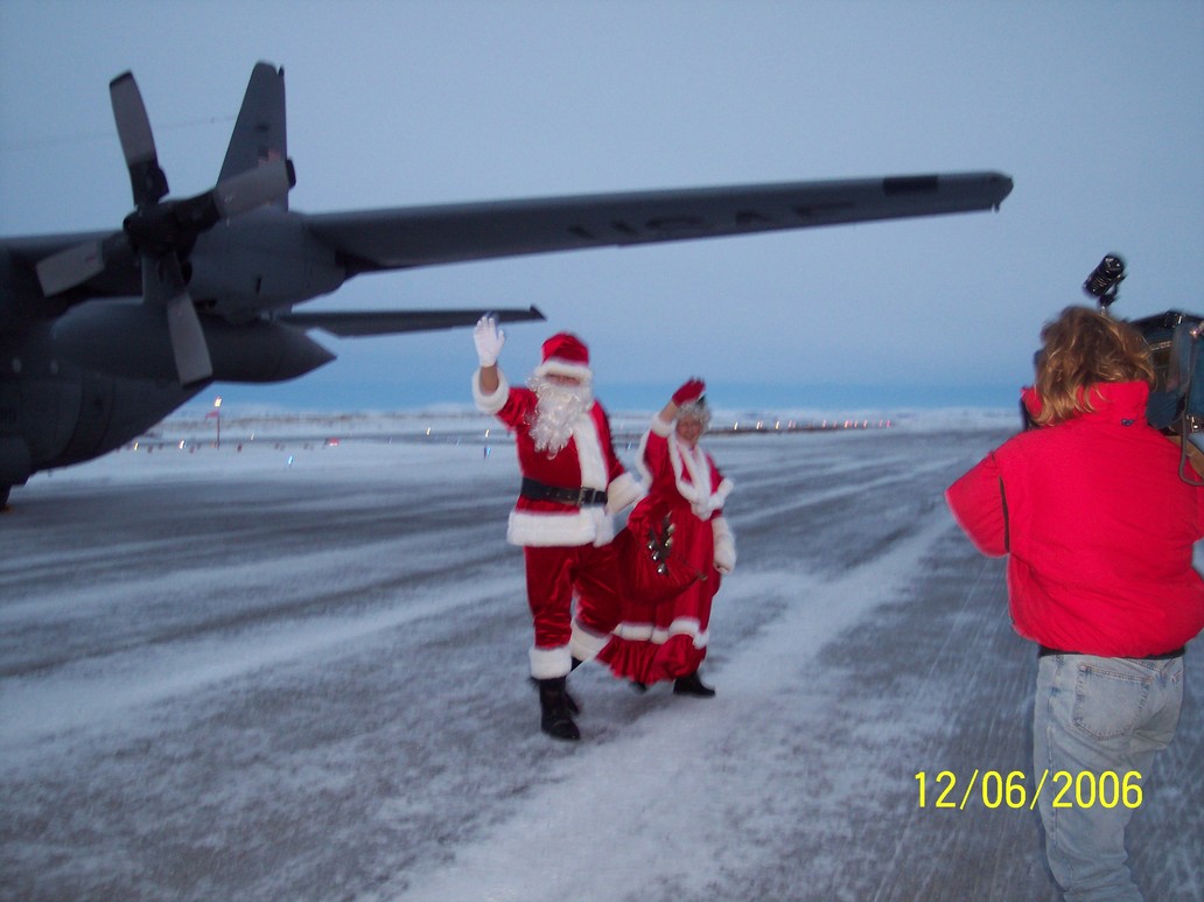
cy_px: 451
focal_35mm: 38
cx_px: 602
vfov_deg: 37.7
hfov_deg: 49.0
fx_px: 1321
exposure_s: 1/45
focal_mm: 8
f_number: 2.8
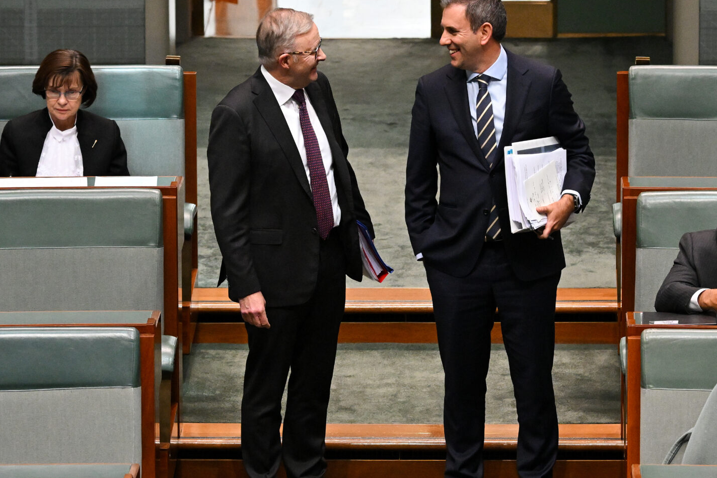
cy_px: 251
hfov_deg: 8.7
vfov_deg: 5.8
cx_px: 431
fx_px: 4699
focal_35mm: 236
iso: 5000
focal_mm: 175
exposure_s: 1/250
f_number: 4.8
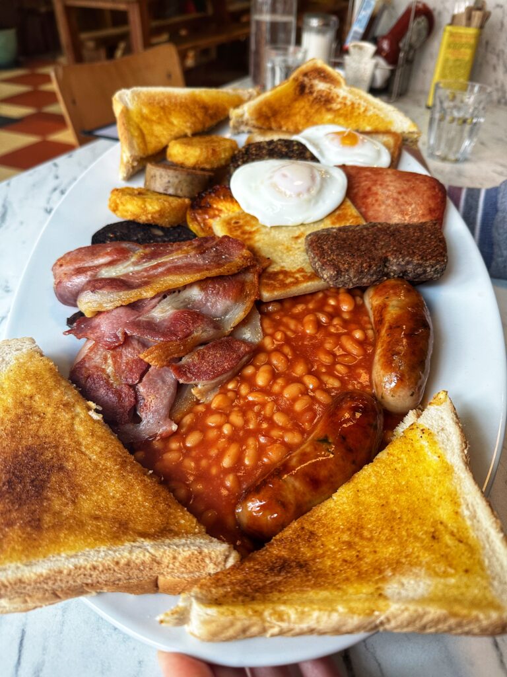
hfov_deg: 56.8
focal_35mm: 24
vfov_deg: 71.6
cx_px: 254
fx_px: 469
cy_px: 338
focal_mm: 6.86
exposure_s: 1/100
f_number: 1.78
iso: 200
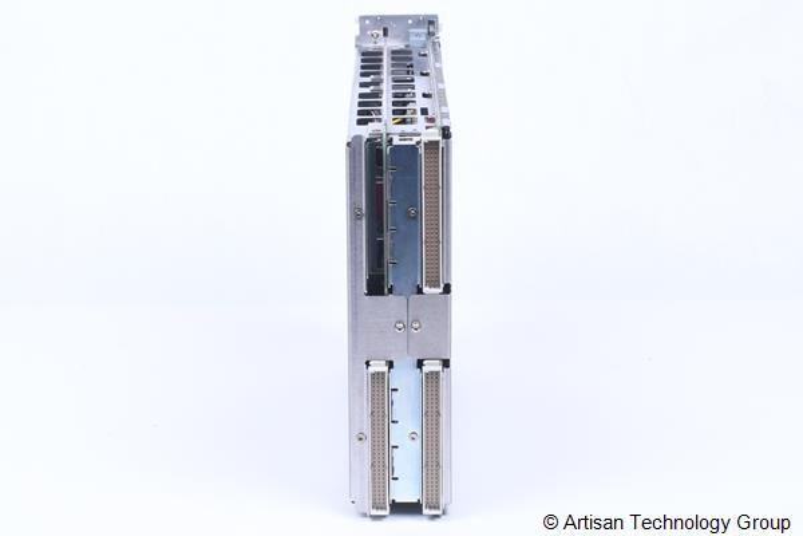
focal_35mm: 48
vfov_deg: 28.1
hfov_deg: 41.1
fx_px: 1071
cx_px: 402
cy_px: 268
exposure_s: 1/200
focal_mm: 32
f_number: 14
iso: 200
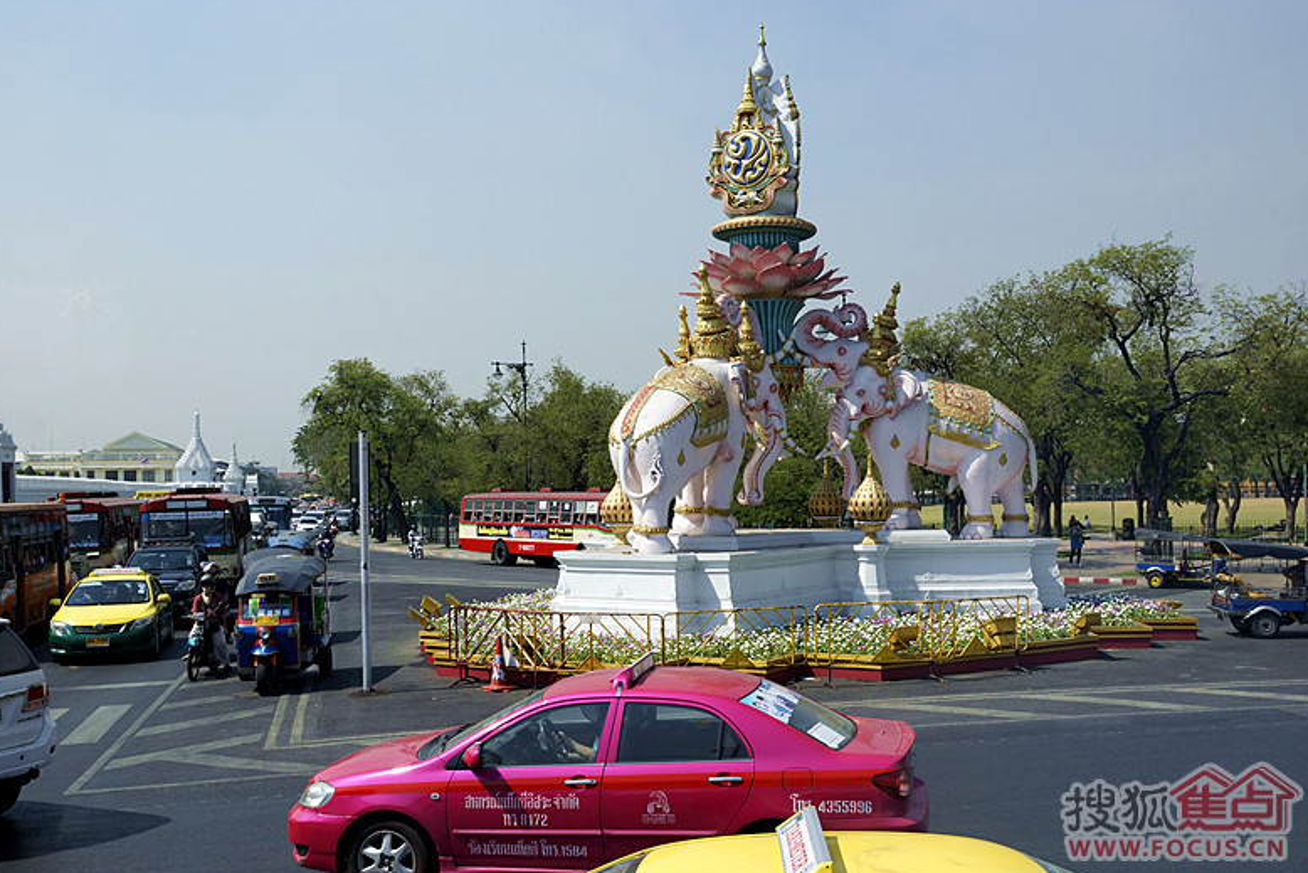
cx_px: 661
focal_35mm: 37
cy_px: 442
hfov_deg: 51.9
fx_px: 1344
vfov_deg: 36.0
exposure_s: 1/1250
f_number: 8
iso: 400
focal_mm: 24
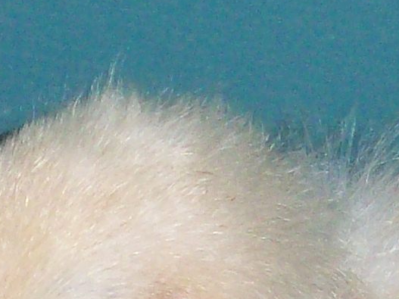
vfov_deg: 2.3
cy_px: 643
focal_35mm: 635
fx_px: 7318
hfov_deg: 3.1
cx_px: 73
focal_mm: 17.1
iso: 160
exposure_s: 1/90.1
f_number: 5.1
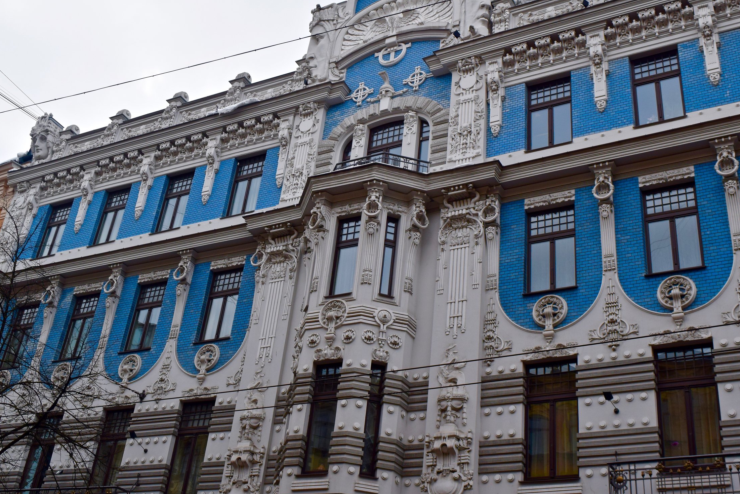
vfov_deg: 31.5
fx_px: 875
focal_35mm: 43
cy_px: 235
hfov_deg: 45.8
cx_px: 379
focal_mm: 25
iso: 360
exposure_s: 1/250
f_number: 8
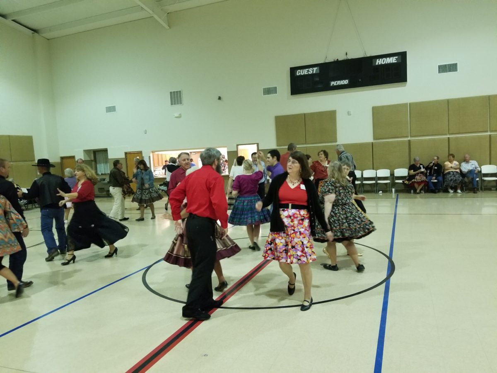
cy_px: 186
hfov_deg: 67.3
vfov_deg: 53.1
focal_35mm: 26
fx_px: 373
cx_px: 248
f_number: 1.7
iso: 500
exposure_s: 1/60
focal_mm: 4.3
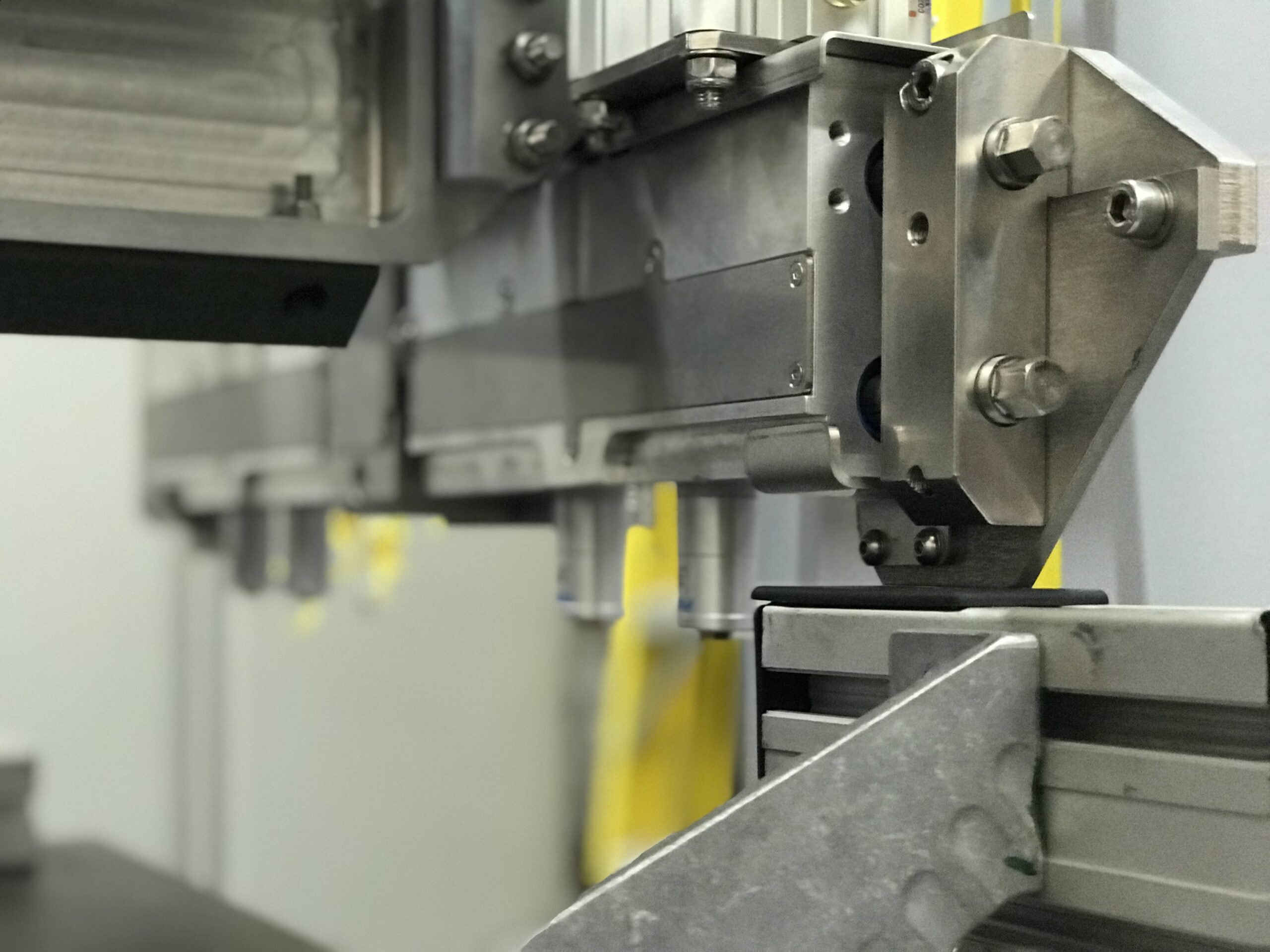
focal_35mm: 57
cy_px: 476
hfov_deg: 33.8
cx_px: 635
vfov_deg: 25.7
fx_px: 2091
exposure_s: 1/50
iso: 1000
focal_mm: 6.6
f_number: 2.8
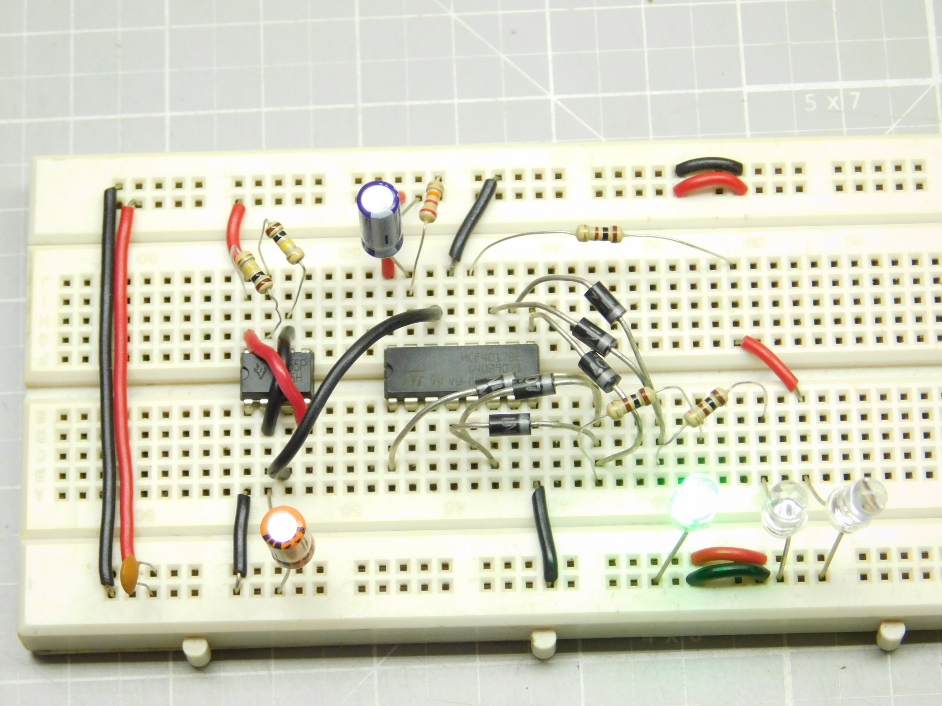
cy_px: 353
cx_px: 471
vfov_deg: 12.9
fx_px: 3129
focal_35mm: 115
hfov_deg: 17.1
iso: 400
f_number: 4.8
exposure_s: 1/15
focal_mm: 20.3
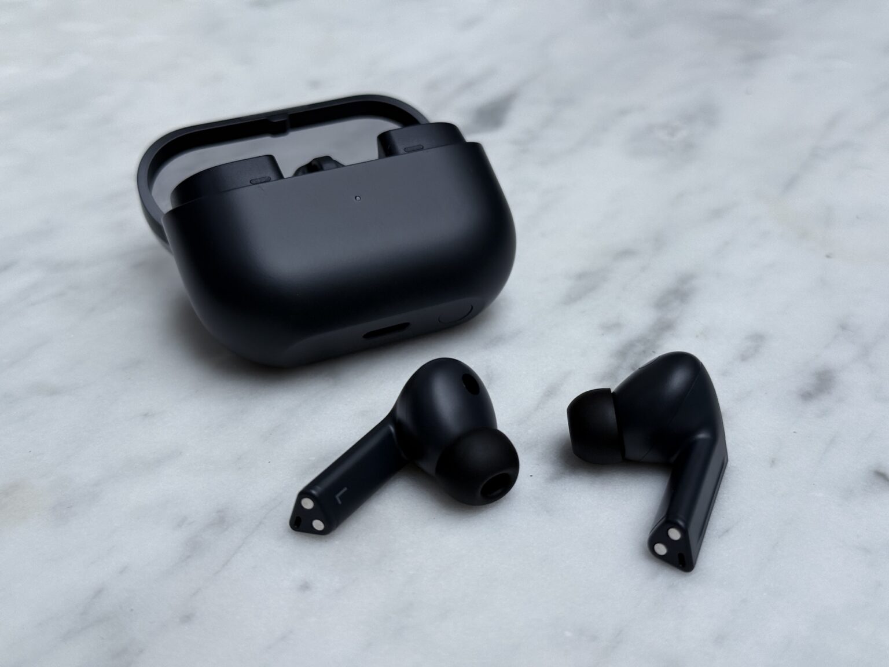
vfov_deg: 30.3
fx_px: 1233
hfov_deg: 39.7
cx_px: 444
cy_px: 334
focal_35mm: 48
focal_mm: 6.76
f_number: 1.78
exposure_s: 1/2146
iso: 80
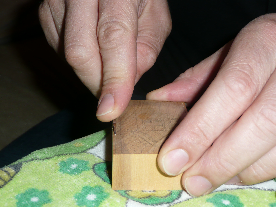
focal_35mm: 55
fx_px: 439
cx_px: 138
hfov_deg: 34.9
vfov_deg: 26.6
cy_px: 104
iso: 100
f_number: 4.3
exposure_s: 1/30
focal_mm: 9.1
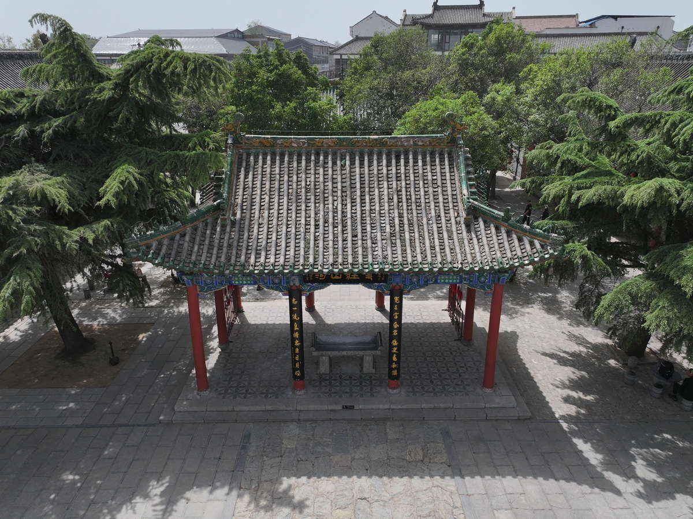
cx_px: 346
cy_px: 260
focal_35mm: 24
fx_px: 480
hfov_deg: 71.6
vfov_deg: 56.8
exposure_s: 1/3200
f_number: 2.8
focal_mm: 12.29
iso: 160
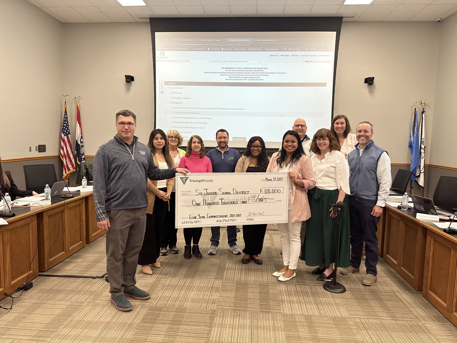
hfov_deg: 71.6
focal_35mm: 24
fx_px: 317
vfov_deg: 56.8
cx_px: 228
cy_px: 172
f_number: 1.78
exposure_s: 1/120
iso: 160
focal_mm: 6.86
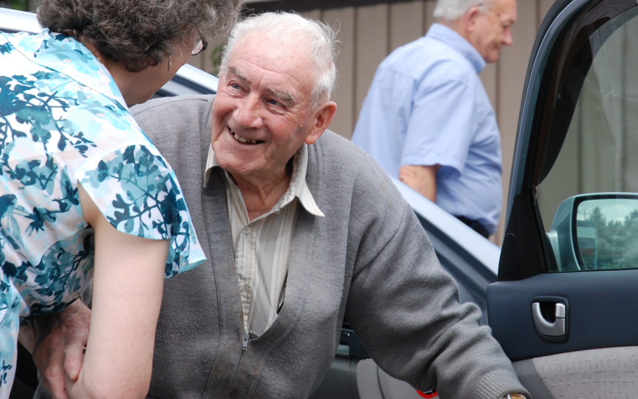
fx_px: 2573
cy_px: 68
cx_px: 359
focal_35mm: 148
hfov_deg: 14.1
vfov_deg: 8.8
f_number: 5.6
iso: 200
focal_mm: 62
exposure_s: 1/500
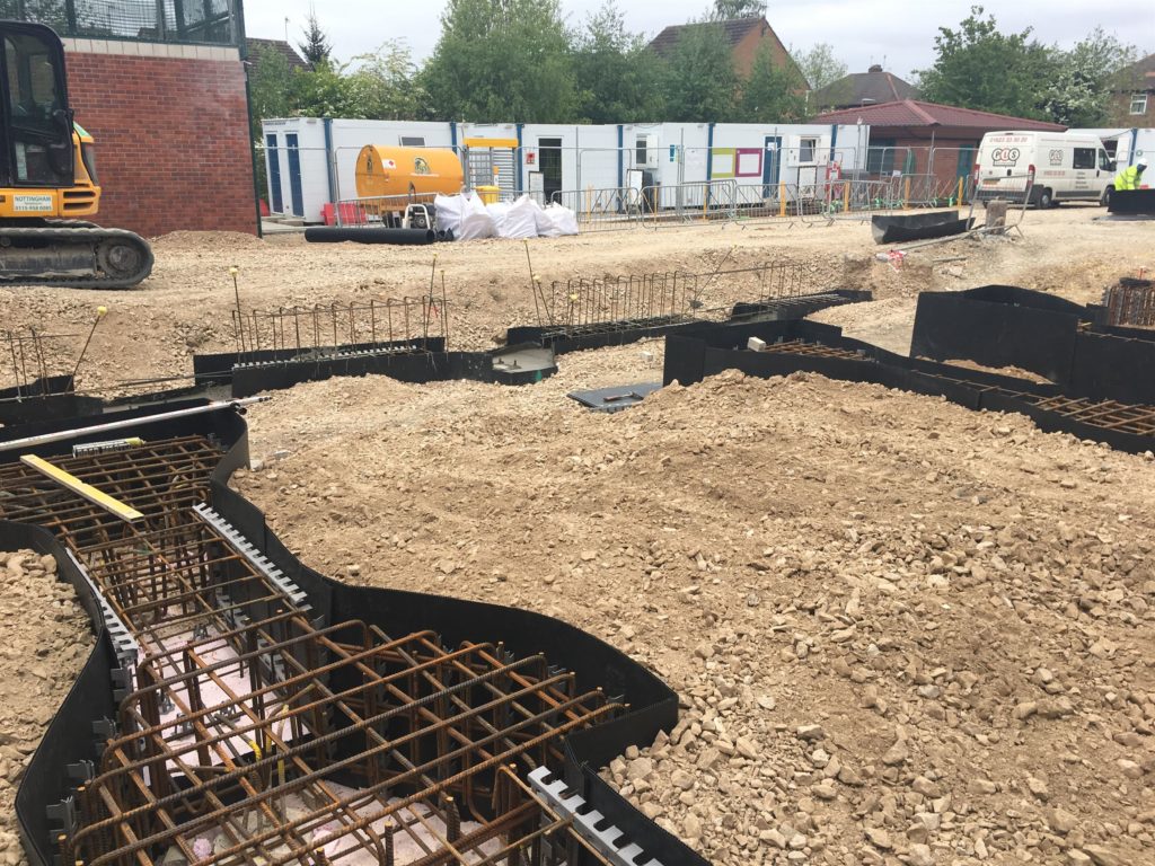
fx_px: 968
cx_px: 578
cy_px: 433
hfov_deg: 61.7
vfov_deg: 48.2
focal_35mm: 29
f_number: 2.2
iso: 25
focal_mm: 4.15
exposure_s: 1/625
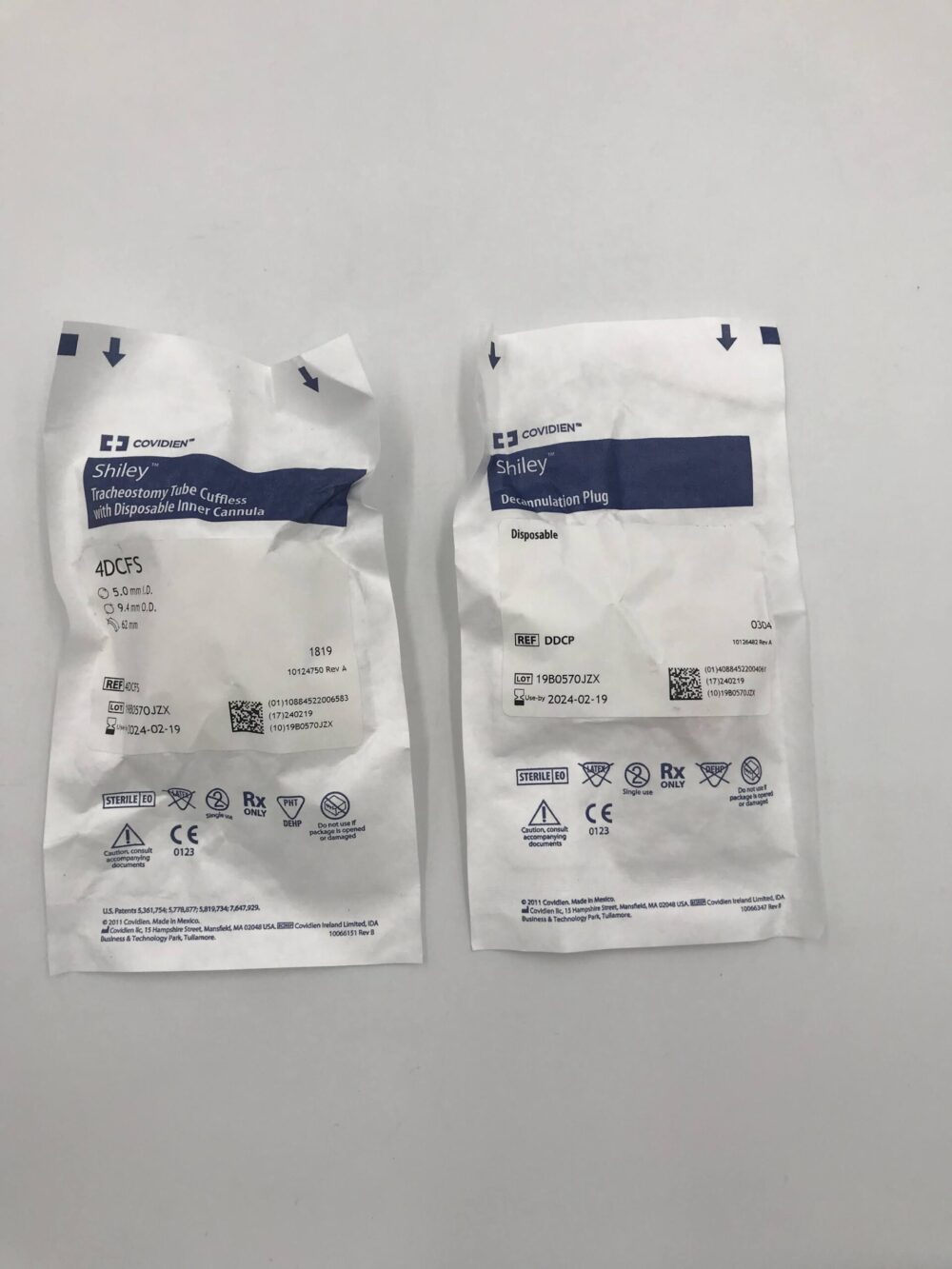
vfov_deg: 63.4
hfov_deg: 49.8
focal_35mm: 28
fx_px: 1027
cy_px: 634
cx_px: 476
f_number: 1.8
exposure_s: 1/217
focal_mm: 3.99
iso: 20
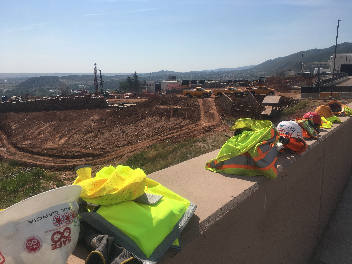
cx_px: 176
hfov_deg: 61.7
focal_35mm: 29
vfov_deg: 48.2
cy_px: 132
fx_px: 295
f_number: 2.2
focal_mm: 4.15
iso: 25
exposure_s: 1/3846
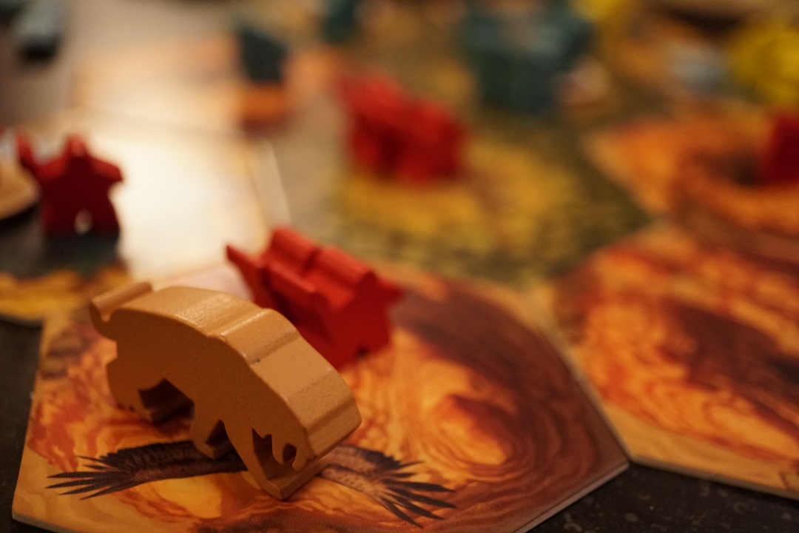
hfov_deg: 43.6
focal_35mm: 45
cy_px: 266
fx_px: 999
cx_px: 400
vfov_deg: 29.9
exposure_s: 1/60
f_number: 3.5
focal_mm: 30
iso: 2500
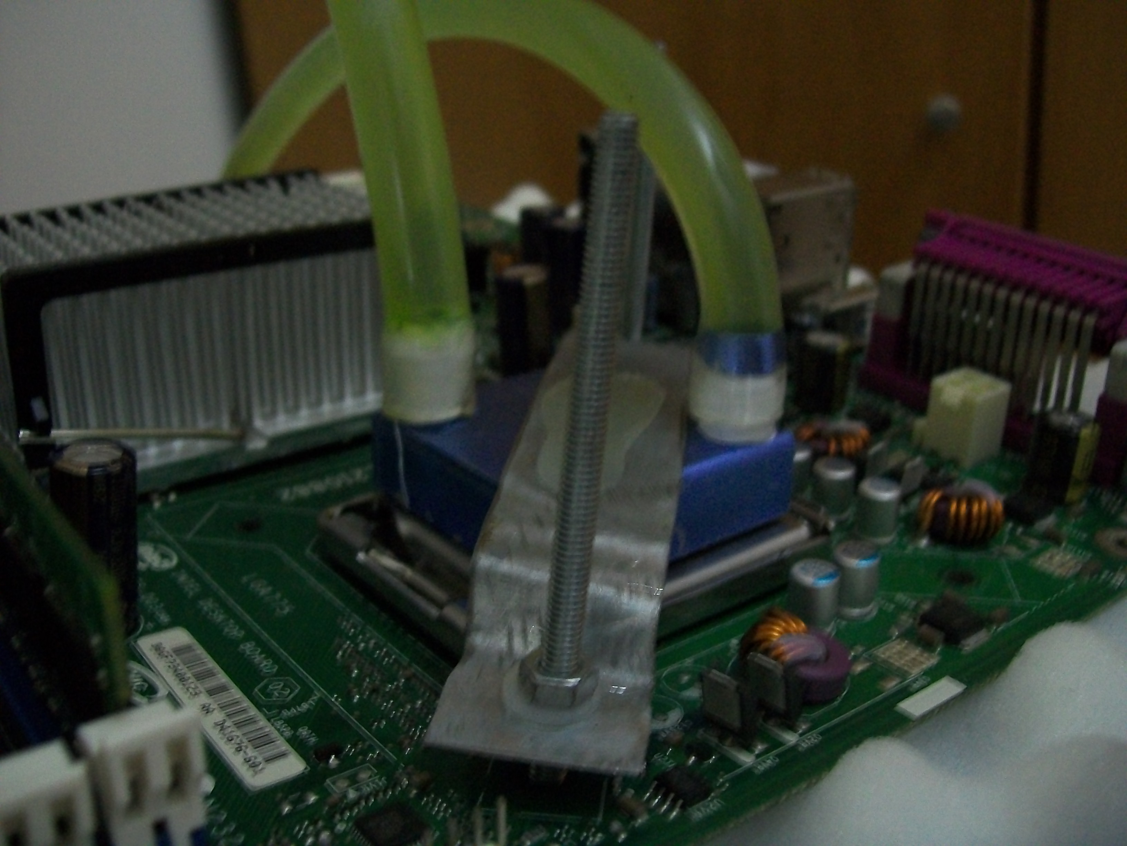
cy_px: 423
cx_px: 564
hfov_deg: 51.4
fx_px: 1172
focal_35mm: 36
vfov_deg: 39.7
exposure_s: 1/8
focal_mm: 6
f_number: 2.7
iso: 240
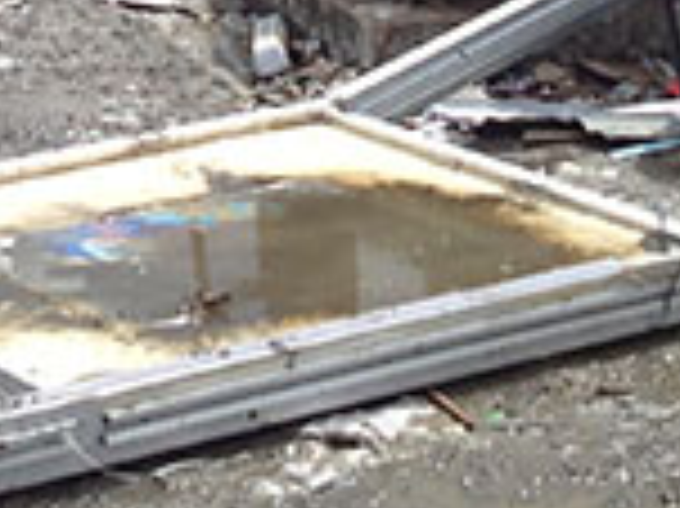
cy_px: -546
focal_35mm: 174
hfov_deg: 11.4
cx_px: 243
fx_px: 3415
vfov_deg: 8.1
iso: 50
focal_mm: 4.28
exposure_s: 1/2304
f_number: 2.4
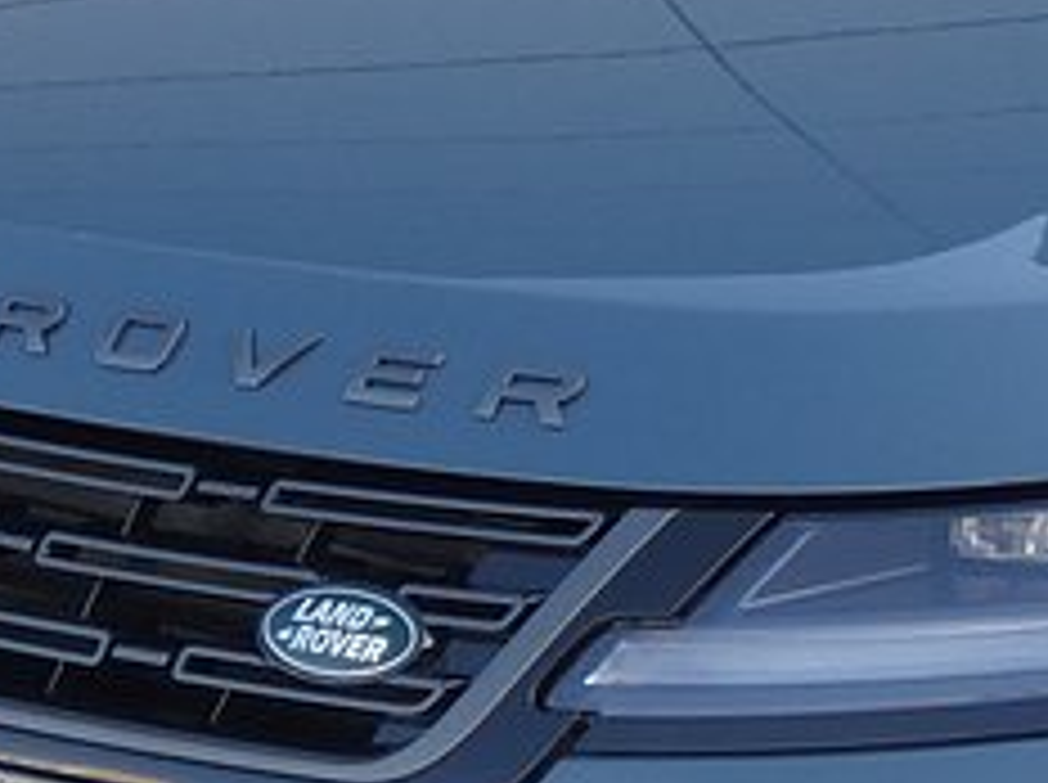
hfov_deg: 10.0
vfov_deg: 7.7
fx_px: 5804
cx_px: 1525
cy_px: 454
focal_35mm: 192
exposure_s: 1/160
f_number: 3.3
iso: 80
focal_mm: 5.5
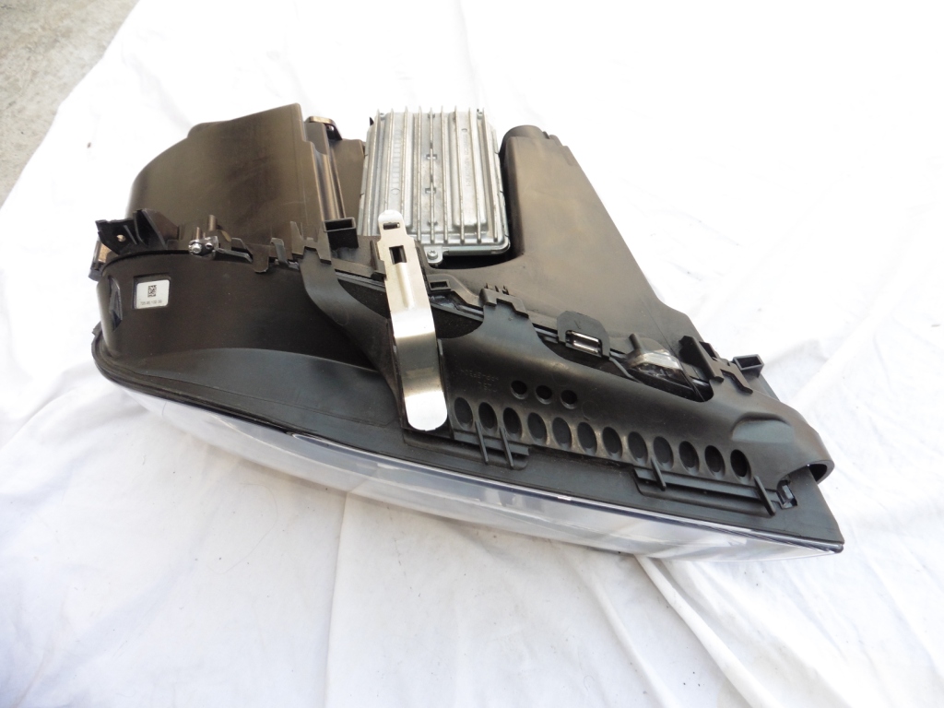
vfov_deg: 56.8
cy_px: 354
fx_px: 654
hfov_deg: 71.6
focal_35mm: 24
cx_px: 472
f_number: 3.5
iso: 160
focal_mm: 4.3
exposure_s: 1/100
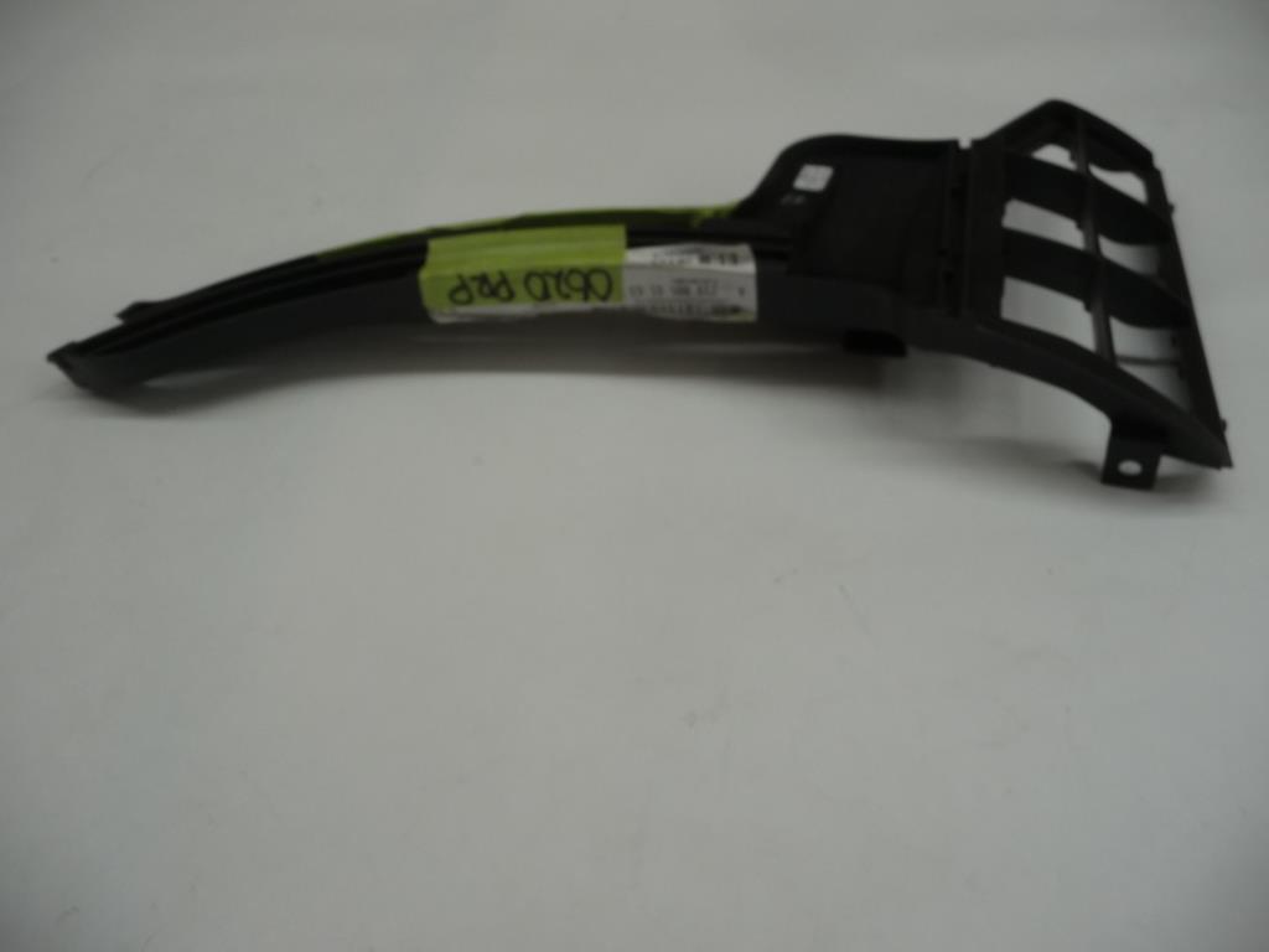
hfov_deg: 63.4
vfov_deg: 49.7
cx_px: 634
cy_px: 476
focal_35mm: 28
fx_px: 1026
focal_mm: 4.7
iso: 100
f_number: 3.3
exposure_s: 1/40
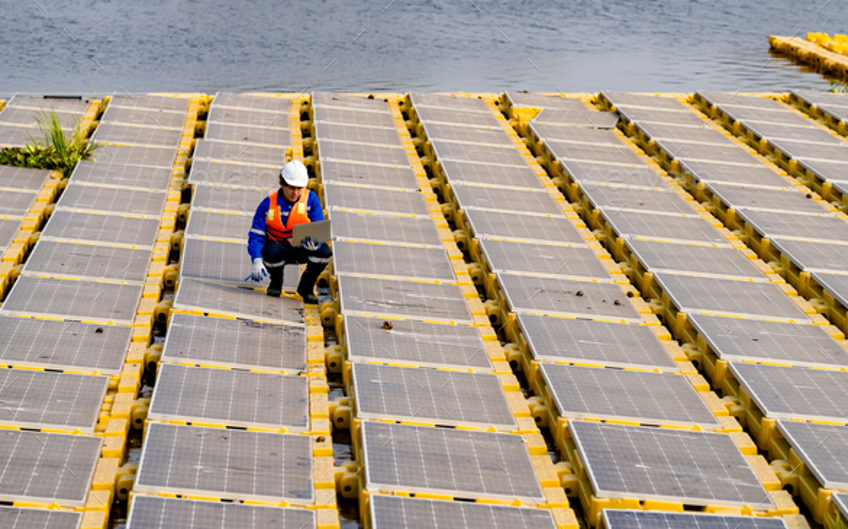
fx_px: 3373
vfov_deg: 9.0
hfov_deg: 14.3
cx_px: 425
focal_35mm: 146
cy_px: 247
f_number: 4.5
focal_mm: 142
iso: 100
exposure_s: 1/1000
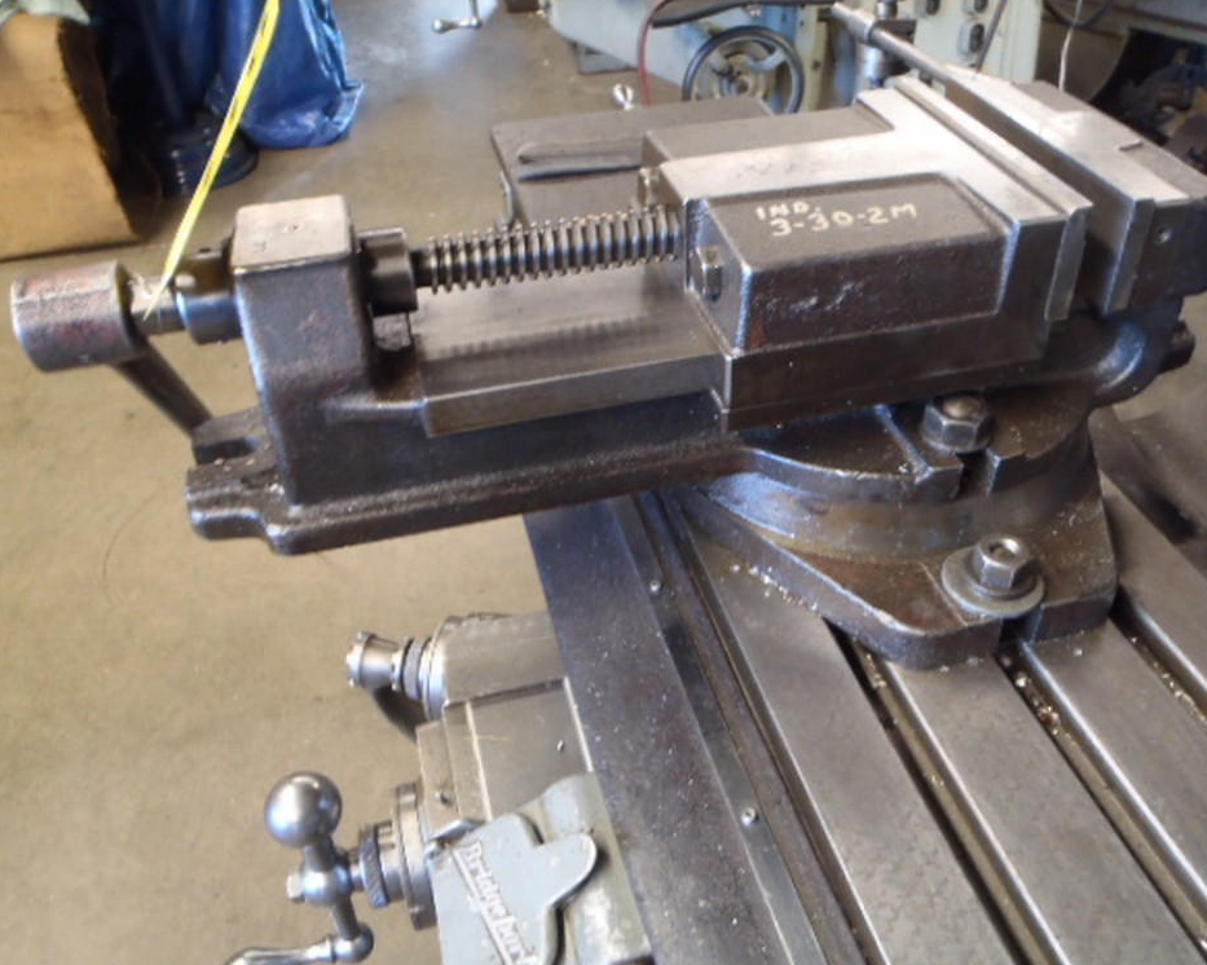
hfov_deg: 58.7
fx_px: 1071
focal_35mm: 30
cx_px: 657
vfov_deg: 48.5
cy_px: 481
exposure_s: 1/5
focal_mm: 5
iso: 200
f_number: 3.5
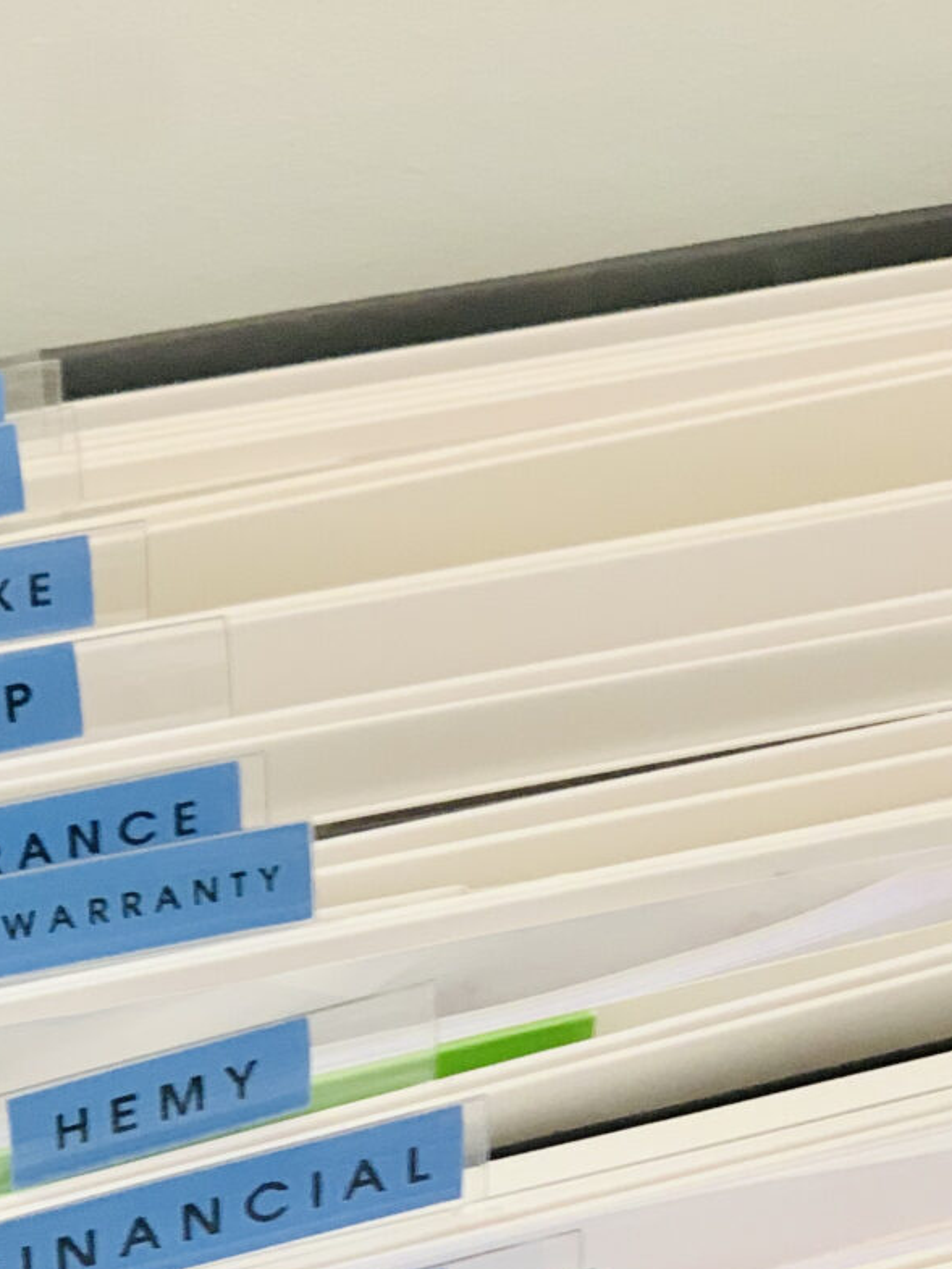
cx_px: 356
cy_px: 1190
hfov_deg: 14.0
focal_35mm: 106
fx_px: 3886
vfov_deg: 18.2
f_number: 2.4
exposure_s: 1/60
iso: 160
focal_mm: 6
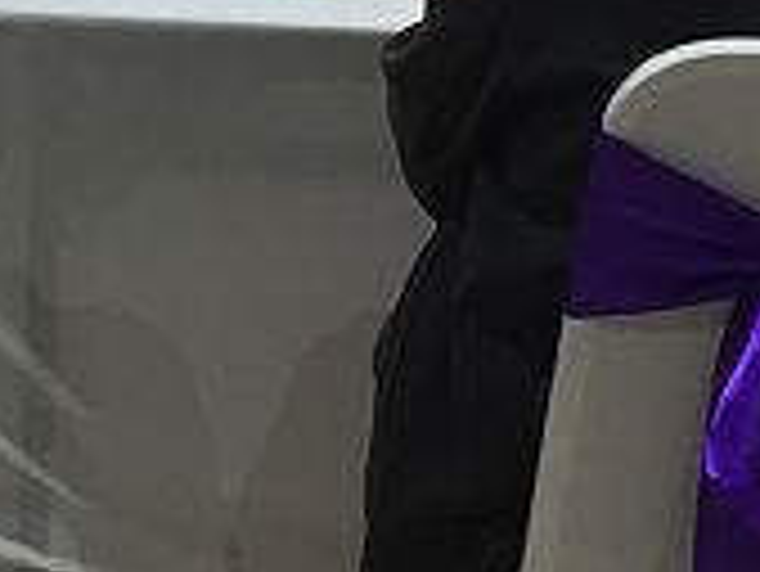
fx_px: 4526
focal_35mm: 206
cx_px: -274
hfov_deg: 9.4
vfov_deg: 7.2
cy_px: -95
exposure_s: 1/33
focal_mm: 4.15
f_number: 2.2
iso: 80
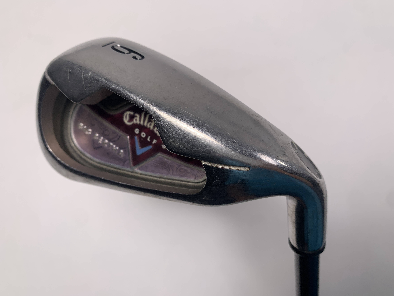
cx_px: 197
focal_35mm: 26
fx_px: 296
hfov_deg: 67.3
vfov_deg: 53.1
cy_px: 148
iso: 25
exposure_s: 1/315
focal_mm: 4.25
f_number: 1.8
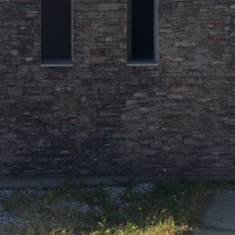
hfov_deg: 19.7
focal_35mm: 88
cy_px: 2
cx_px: 93
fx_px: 676
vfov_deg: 19.2
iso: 32
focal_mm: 4.15
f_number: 2.2
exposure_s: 1/2740
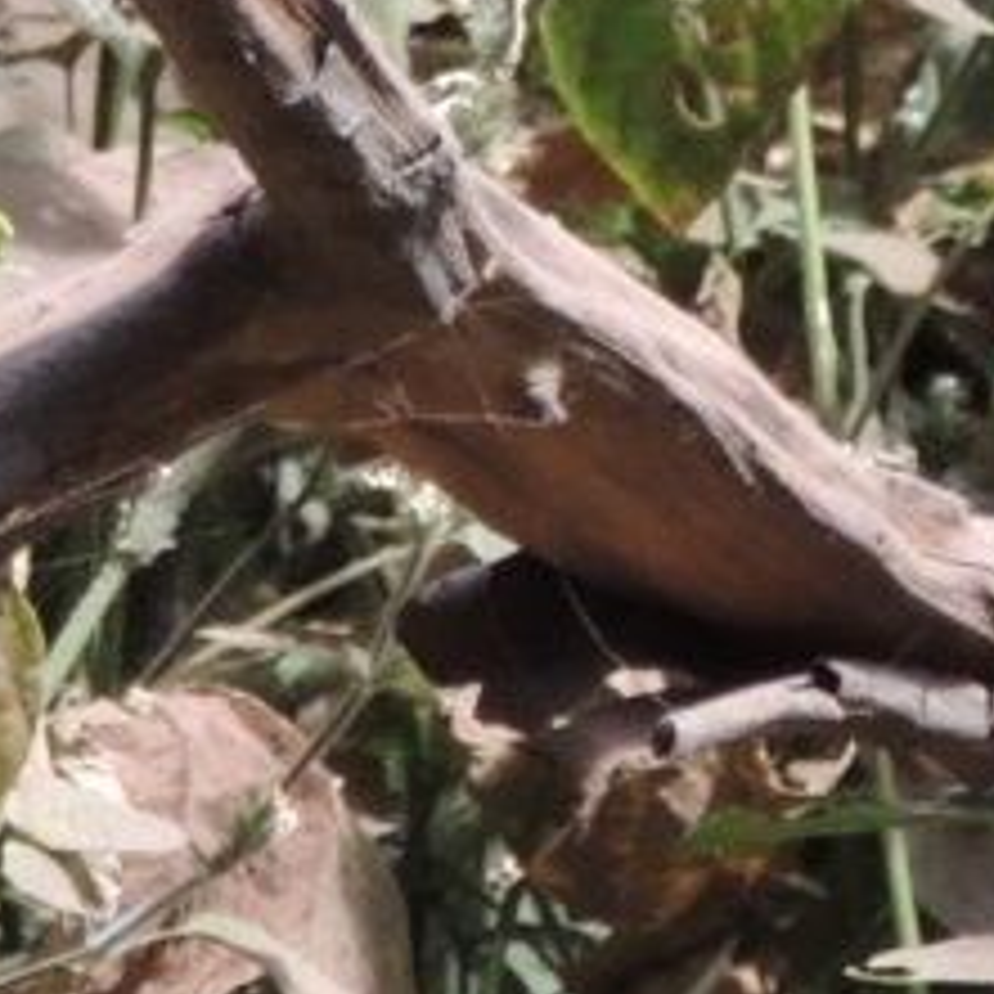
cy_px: -958
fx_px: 67931
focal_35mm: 2091
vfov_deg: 0.8
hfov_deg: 0.8
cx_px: 661
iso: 400
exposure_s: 1/200
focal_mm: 77.5
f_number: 4.9
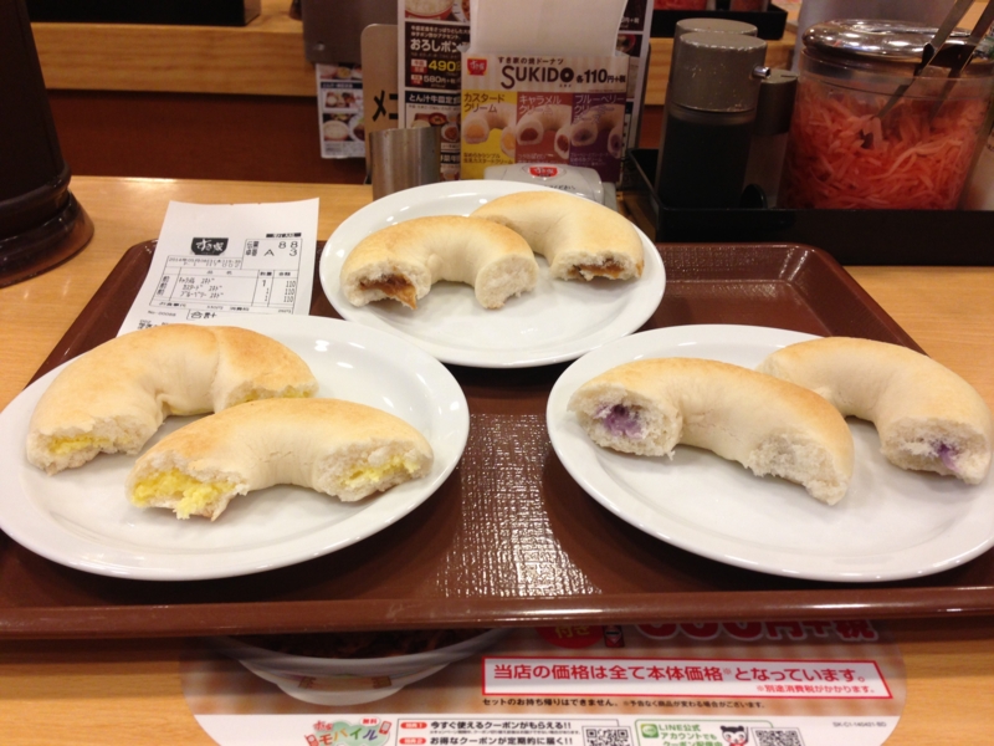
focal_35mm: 33
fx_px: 948
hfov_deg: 55.4
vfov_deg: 42.9
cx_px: 497
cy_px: 373
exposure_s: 1/20
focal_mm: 4.13
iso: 64
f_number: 2.4
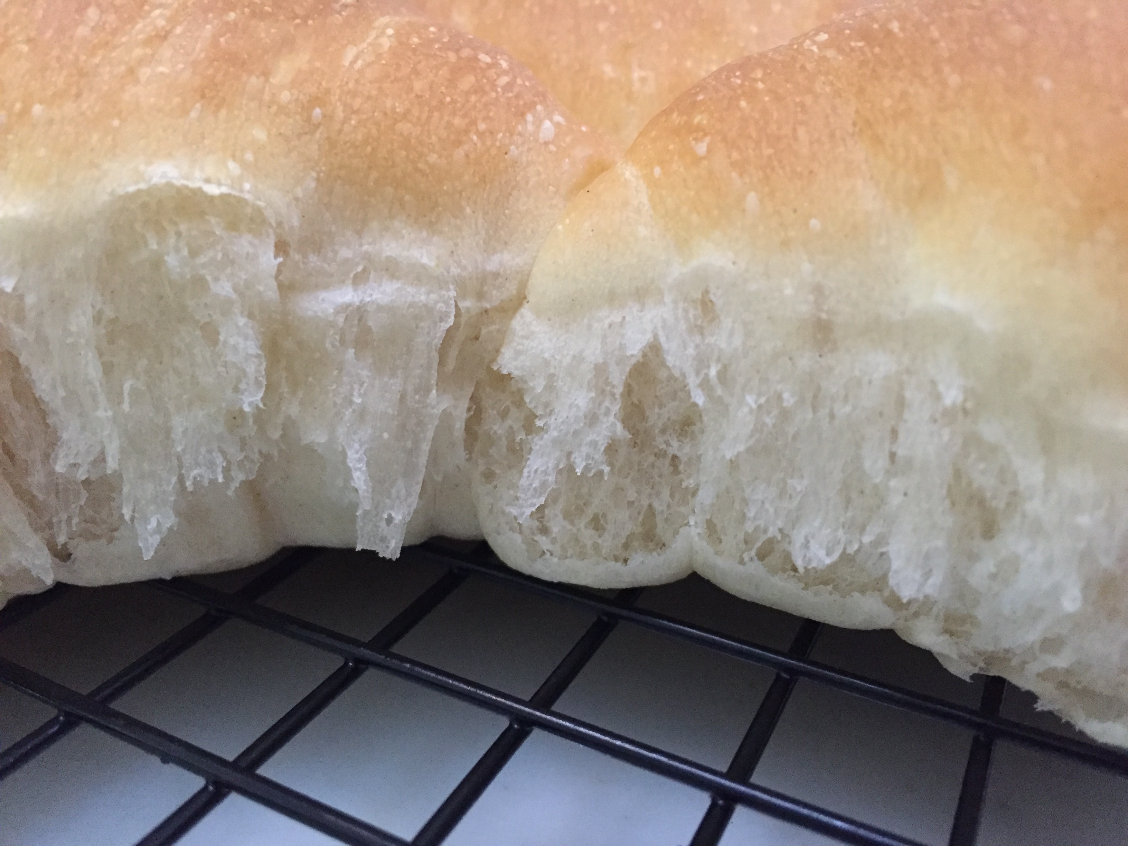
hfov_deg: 61.7
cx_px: 564
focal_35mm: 29
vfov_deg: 48.2
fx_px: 945
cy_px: 423
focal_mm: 4.15
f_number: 2.2
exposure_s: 1/17
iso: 400
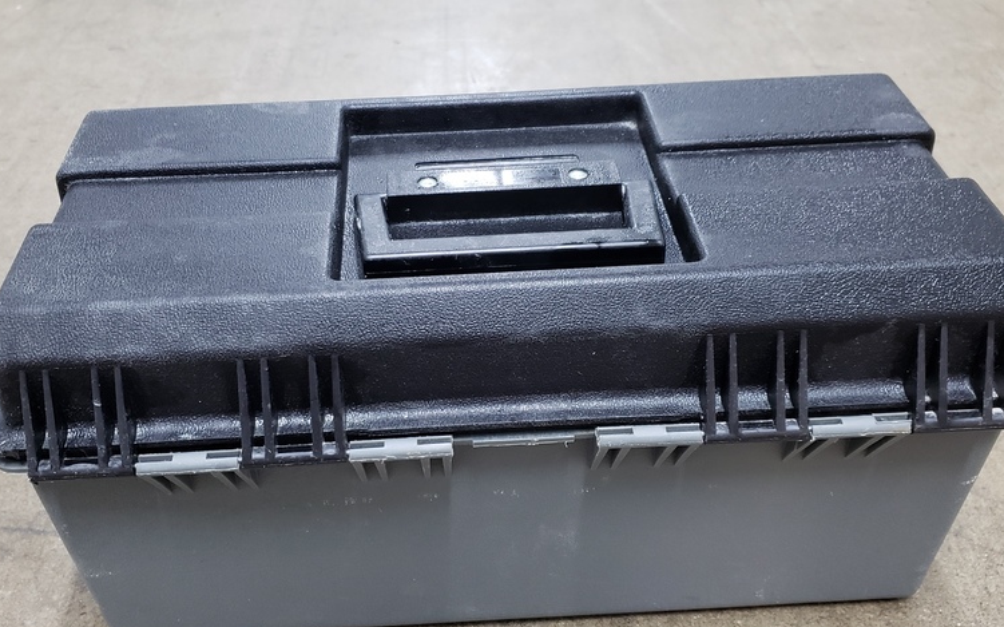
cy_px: 313
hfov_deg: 52.7
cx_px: 461
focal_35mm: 37
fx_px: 1012
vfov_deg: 34.4
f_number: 1.5
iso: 250
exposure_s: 1/17
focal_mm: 4.3
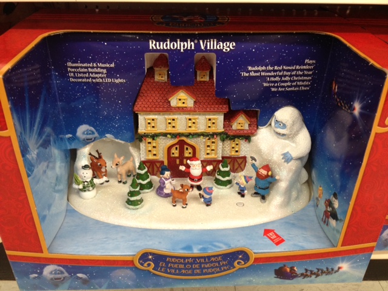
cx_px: 194
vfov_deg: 40.7
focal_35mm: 35
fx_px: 392
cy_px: 146
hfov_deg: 52.6
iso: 125
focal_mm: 4.28
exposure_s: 1/20
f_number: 2.4
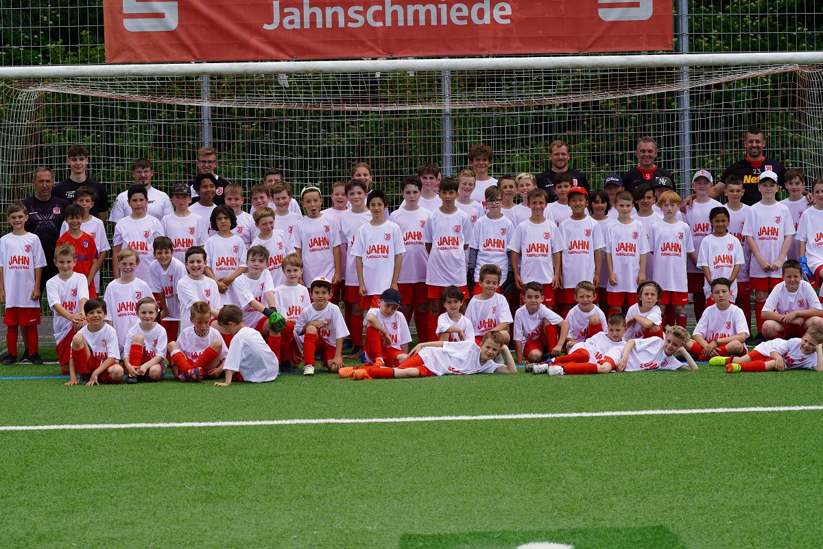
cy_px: 274
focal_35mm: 105
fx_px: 2400
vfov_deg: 13.0
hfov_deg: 19.5
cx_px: 412
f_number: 5.6
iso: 100
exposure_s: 1/320
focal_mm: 70
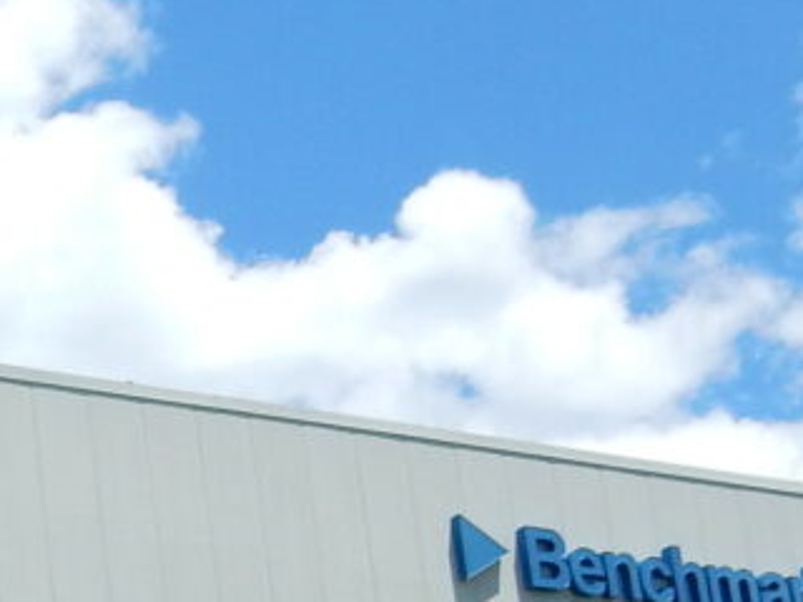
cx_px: -710
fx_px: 2784
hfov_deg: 14.2
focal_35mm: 120
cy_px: 865
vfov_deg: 11.9
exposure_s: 1/2000
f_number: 3.7
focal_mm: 4.5
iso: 125
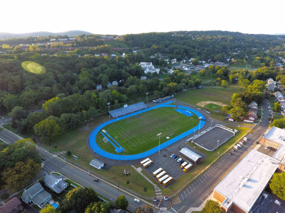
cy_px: 106
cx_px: 142
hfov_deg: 81.7
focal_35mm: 20
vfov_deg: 66.0
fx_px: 165
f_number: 2.8
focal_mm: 3.61
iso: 115
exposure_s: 1/100
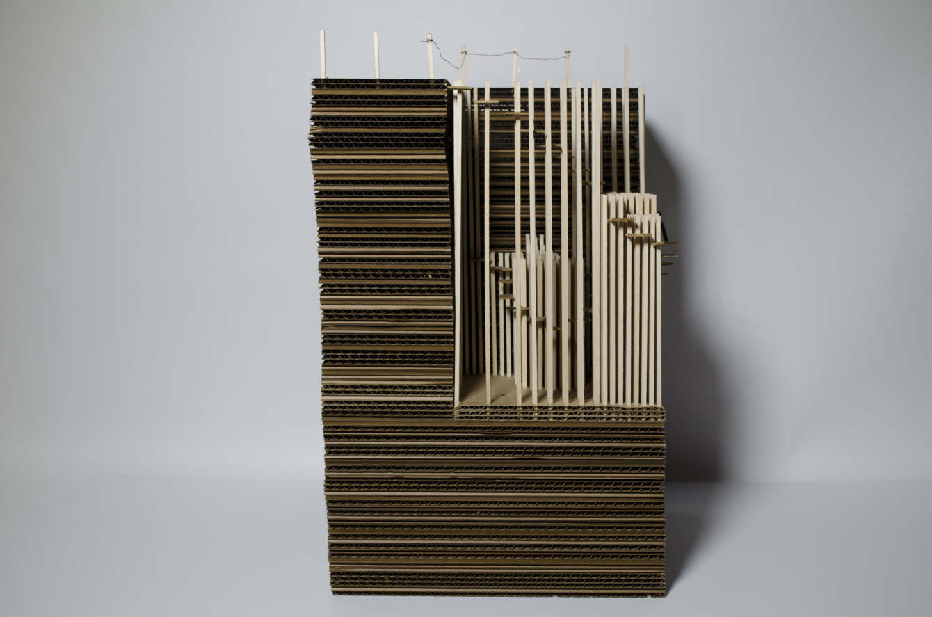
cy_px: 308
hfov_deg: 41.2
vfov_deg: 27.9
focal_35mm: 48
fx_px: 1240
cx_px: 466
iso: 400
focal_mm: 32
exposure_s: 1/125
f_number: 5.6
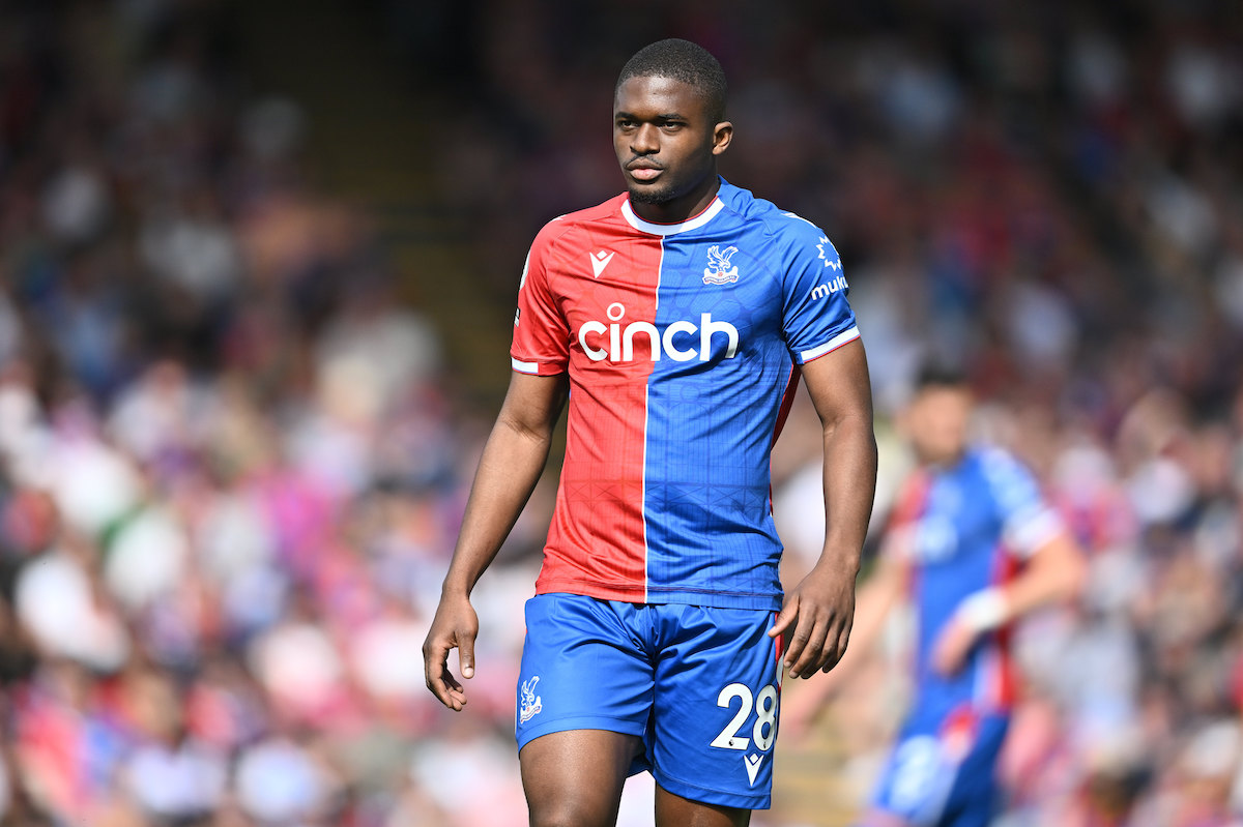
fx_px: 13805
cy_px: 414
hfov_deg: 5.2
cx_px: 622
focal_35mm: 400
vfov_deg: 3.4
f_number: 2.8
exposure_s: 1/5000
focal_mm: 400
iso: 250
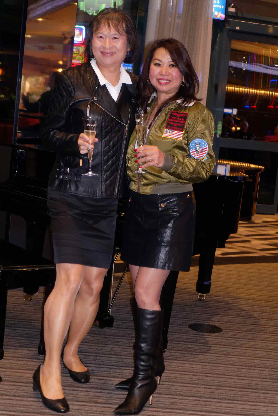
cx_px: 139
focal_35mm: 70
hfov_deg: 19.5
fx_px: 811
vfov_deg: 28.8
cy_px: 208
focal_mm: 25.7
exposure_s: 1/50
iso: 1600
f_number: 2.8
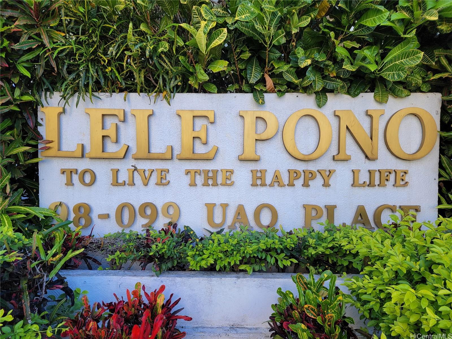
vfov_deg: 56.8
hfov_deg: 71.6
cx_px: 226
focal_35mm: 24
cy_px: 170
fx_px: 313
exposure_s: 1/148
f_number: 1.8
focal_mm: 6.7
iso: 16
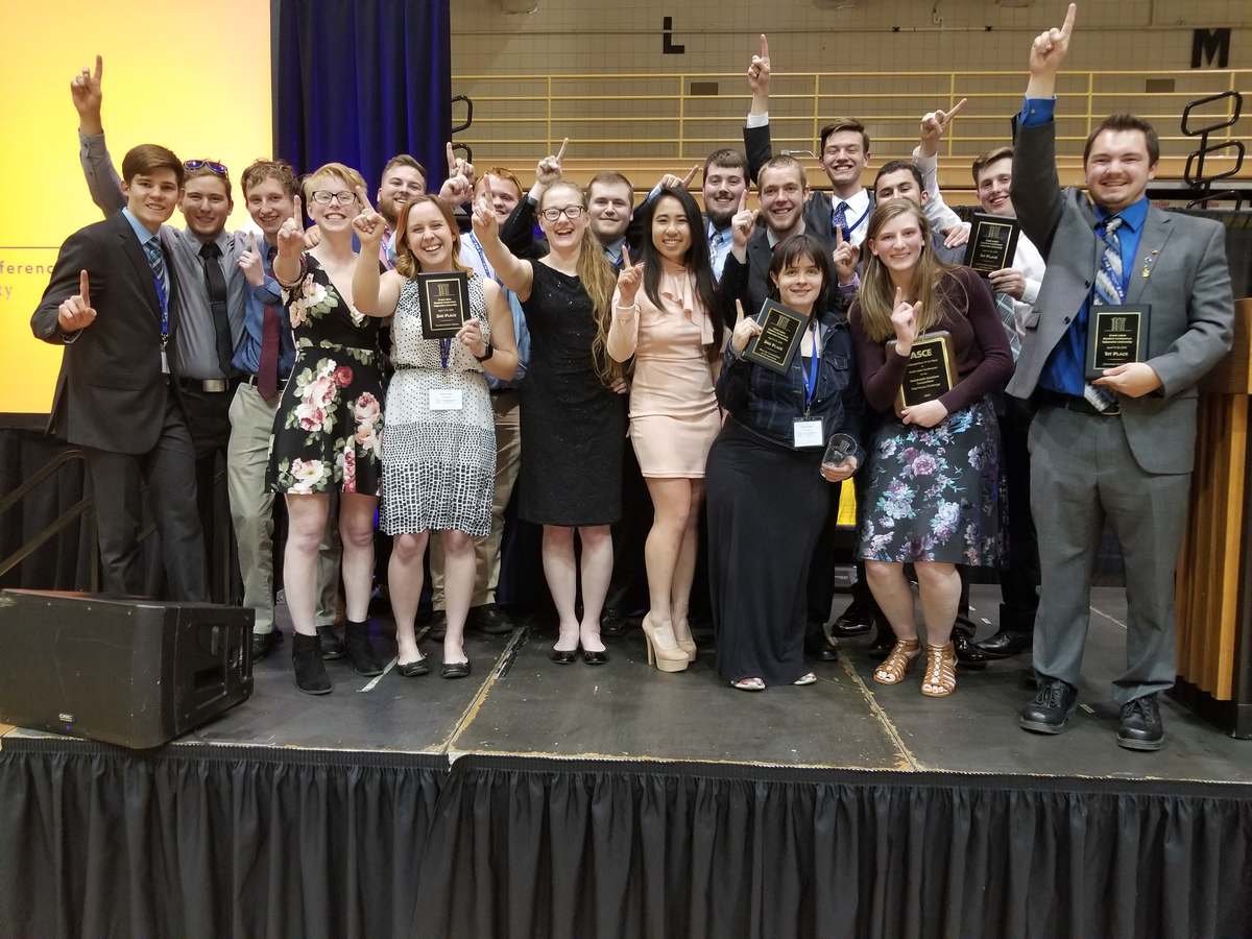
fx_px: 940
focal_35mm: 26
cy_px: 470
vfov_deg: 53.1
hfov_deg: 67.3
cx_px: 626
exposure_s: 1/30
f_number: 1.7
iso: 250
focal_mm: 4.25
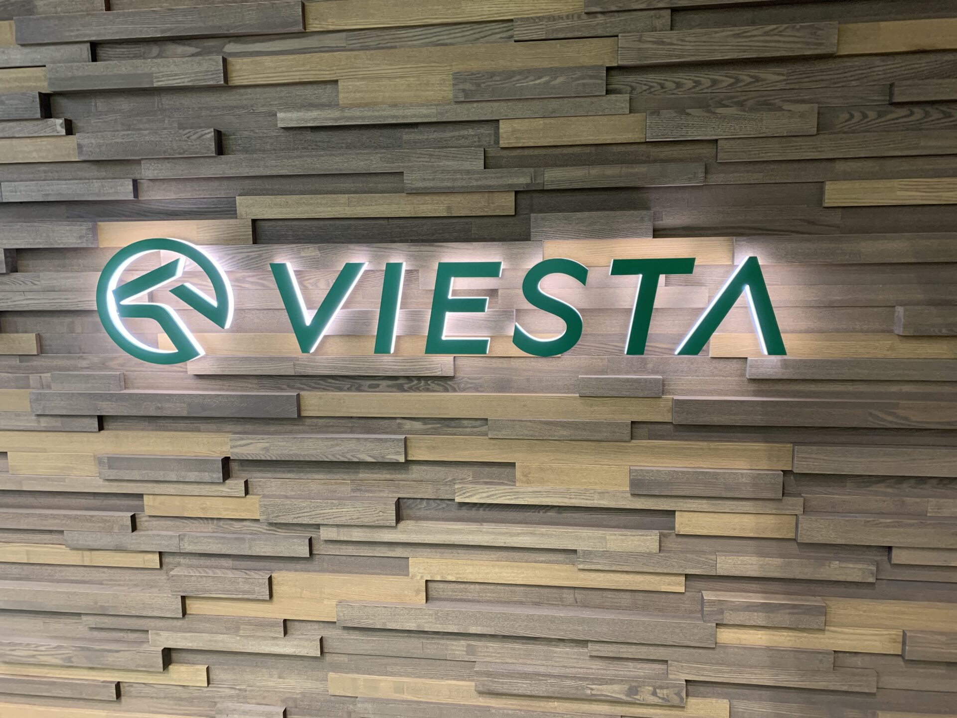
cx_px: 478
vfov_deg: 53.1
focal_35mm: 26
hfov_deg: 67.3
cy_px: 359
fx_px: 719
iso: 125
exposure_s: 1/50
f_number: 1.8
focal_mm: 4.25
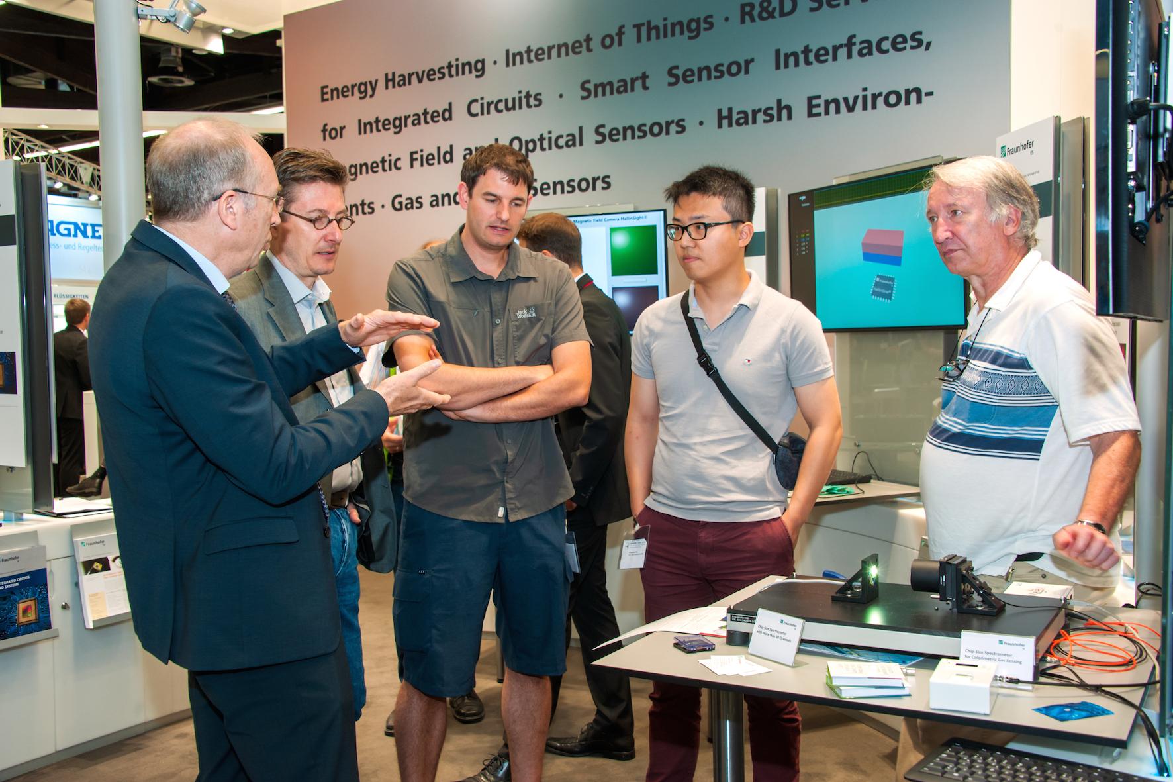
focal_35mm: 36
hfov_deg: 53.1
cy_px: 391
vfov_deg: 36.9
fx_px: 1173
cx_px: 586
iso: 800
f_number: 8
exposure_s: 1/40
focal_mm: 36
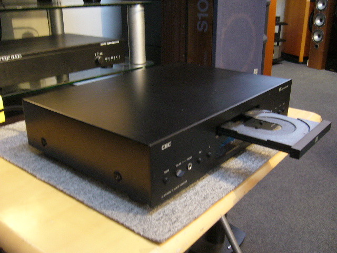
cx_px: 168
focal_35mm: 35
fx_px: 341
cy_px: 126
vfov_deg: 40.7
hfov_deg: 52.6
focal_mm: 5.8
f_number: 2.8
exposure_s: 1/8
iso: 200
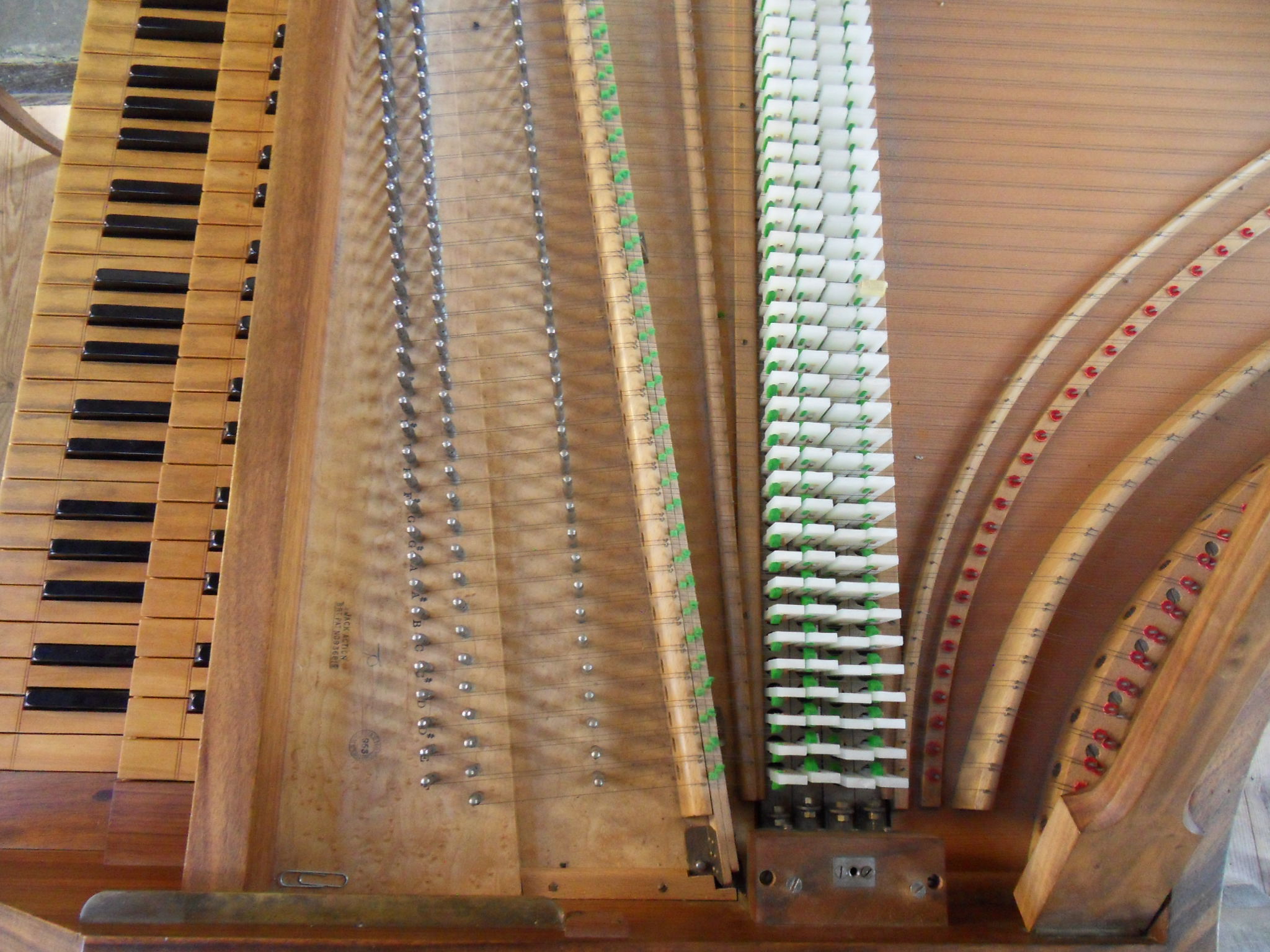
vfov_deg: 56.8
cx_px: 635
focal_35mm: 24
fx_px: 881
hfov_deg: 71.6
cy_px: 476
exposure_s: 1/10
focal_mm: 4.2
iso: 400
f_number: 3.3
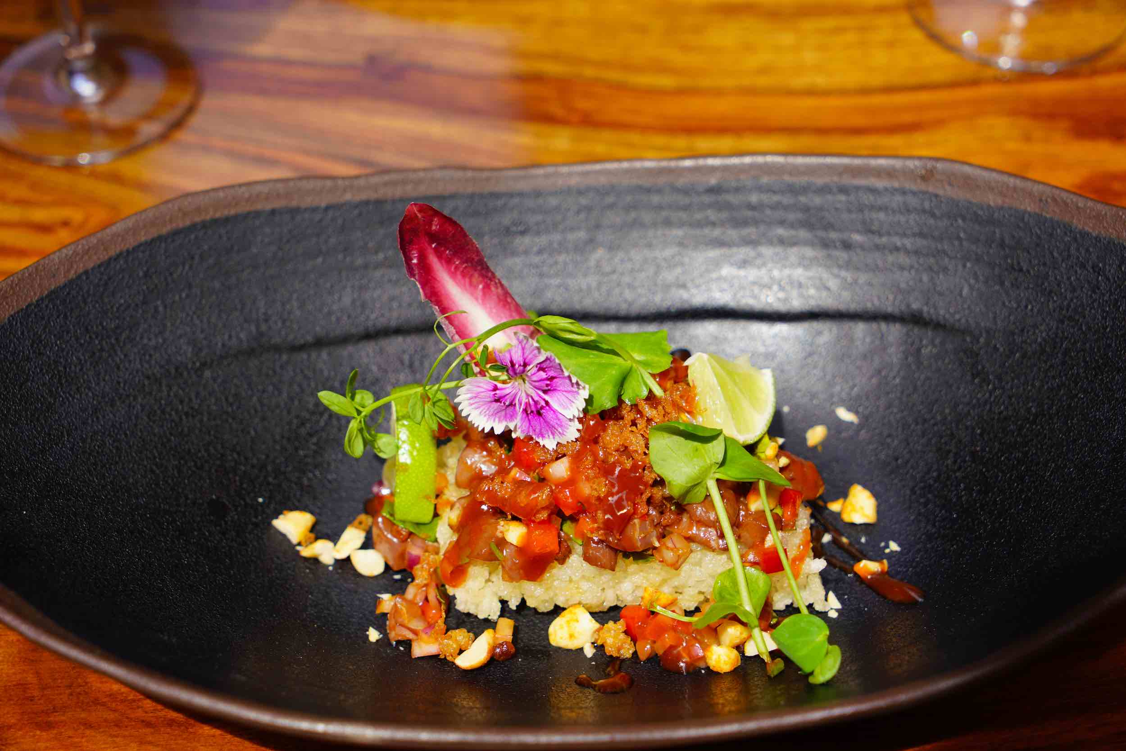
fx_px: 1940
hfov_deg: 32.4
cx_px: 563
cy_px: 376
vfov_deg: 21.9
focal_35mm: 62
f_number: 5.6
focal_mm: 62
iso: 100
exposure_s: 1/200
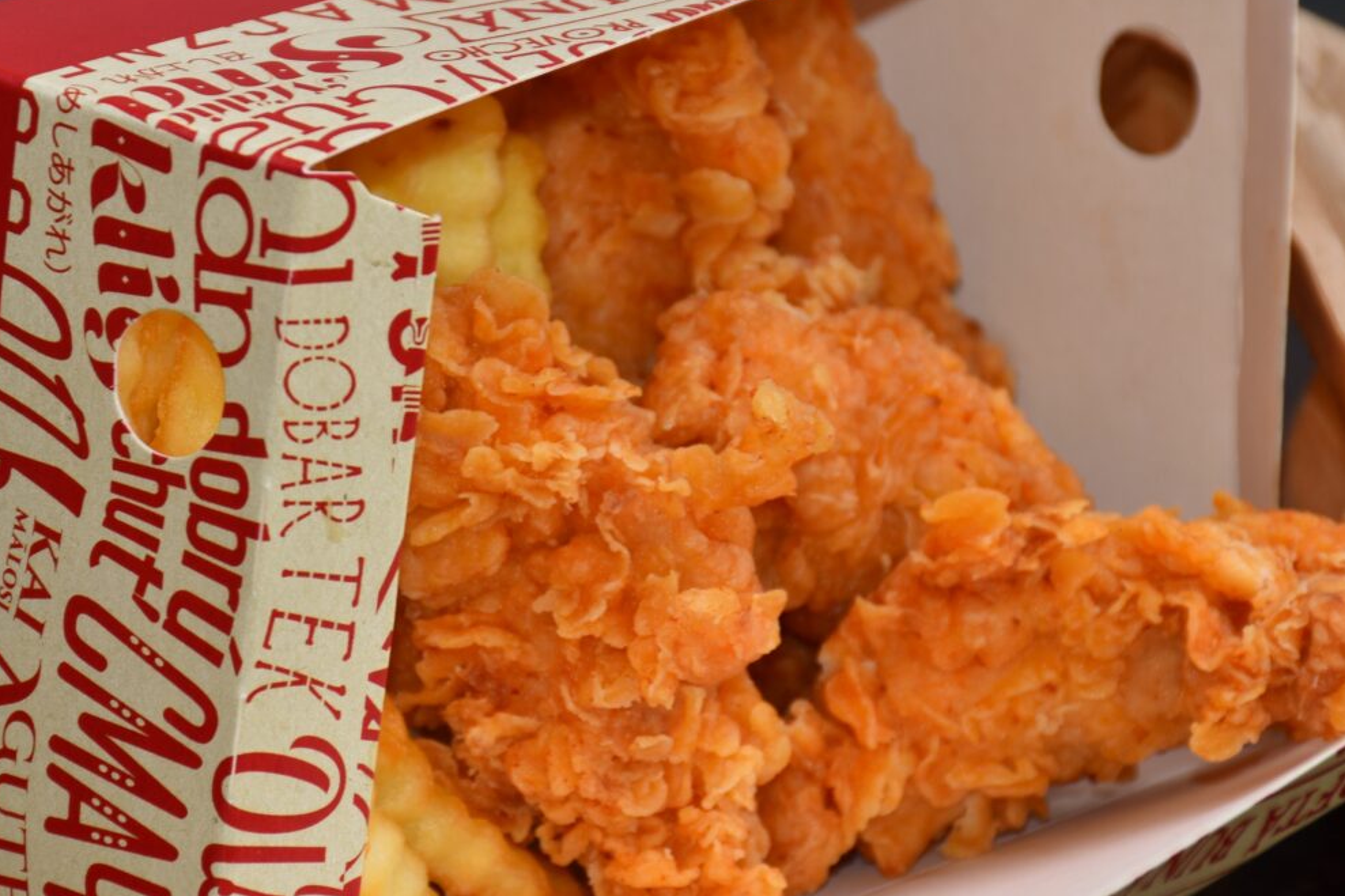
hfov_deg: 6.8
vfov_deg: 4.5
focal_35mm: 303
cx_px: 643
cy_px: 439
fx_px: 11318
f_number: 6.7
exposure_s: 1/200
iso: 100
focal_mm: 130
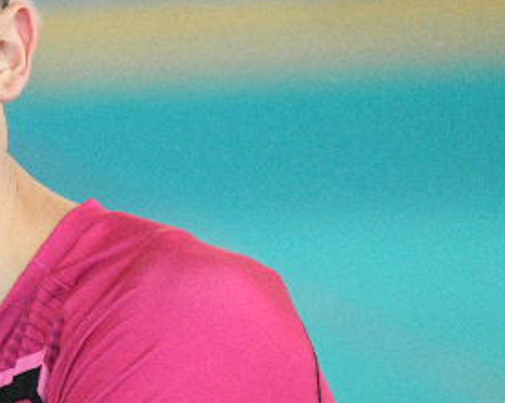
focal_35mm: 989
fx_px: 14766
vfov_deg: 1.6
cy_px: 126
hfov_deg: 2.0
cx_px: -618
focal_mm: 180
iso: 6400
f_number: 3.2
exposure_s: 1/1000
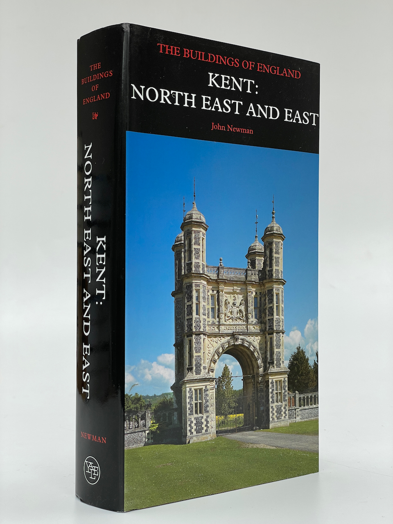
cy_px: 262
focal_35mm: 52
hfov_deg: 28.0
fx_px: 787
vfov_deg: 36.8
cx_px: 196
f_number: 2
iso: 25
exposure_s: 1/174
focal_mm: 6
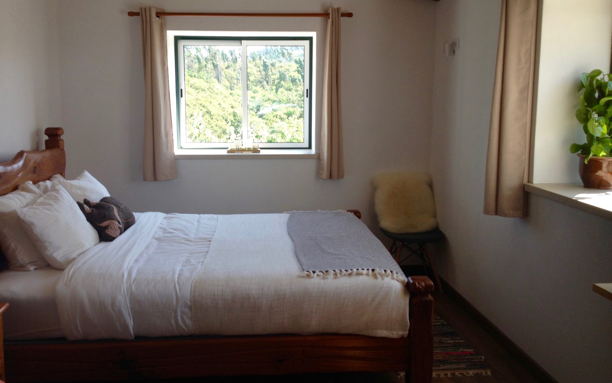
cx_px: 292
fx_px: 650
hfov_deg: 50.4
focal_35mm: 39
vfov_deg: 32.7
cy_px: 171
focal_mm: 4.28
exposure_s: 1/130
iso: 50
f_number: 2.4
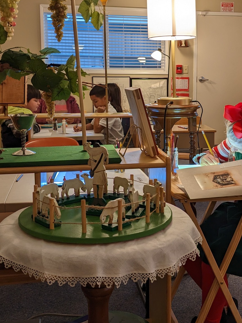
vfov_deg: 40.2
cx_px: 152
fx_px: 438
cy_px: 125
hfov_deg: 30.7
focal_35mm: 47
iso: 68
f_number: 1.73
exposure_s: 1/60
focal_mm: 4.38
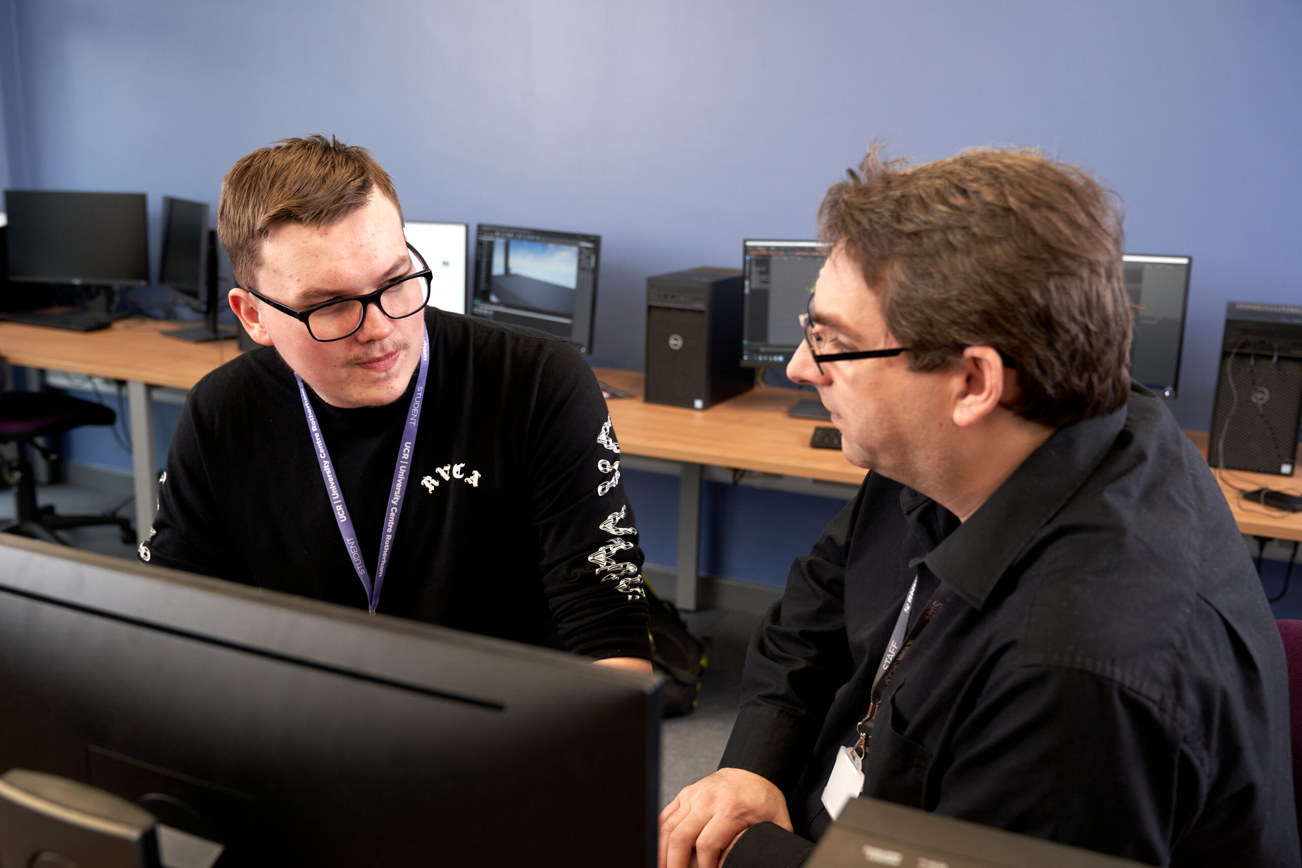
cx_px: 651
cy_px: 434
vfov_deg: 40.0
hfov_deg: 57.2
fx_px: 1193
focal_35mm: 33
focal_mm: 33
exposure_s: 1/160
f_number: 4
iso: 1000
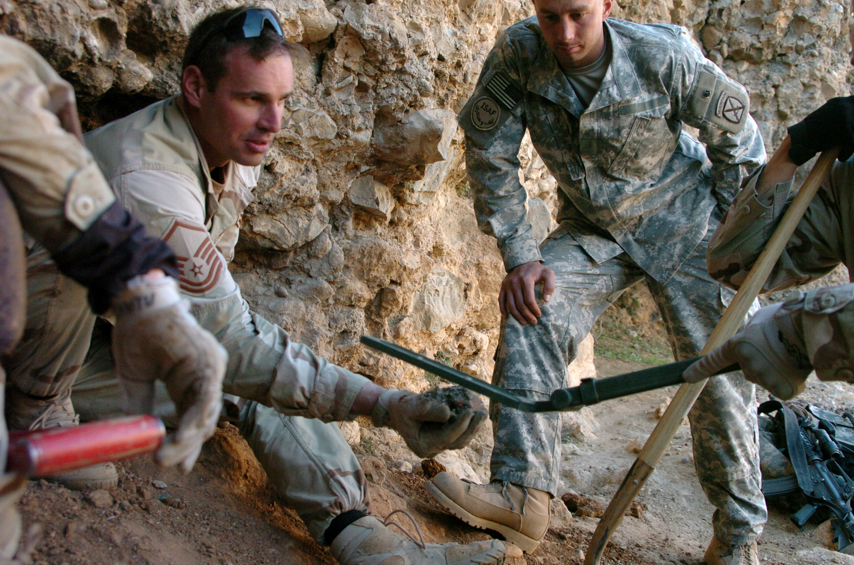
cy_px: 282
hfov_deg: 46.5
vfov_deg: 31.8
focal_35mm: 42
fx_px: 994
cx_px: 427
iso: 640
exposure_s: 1/250
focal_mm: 28
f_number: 4.5
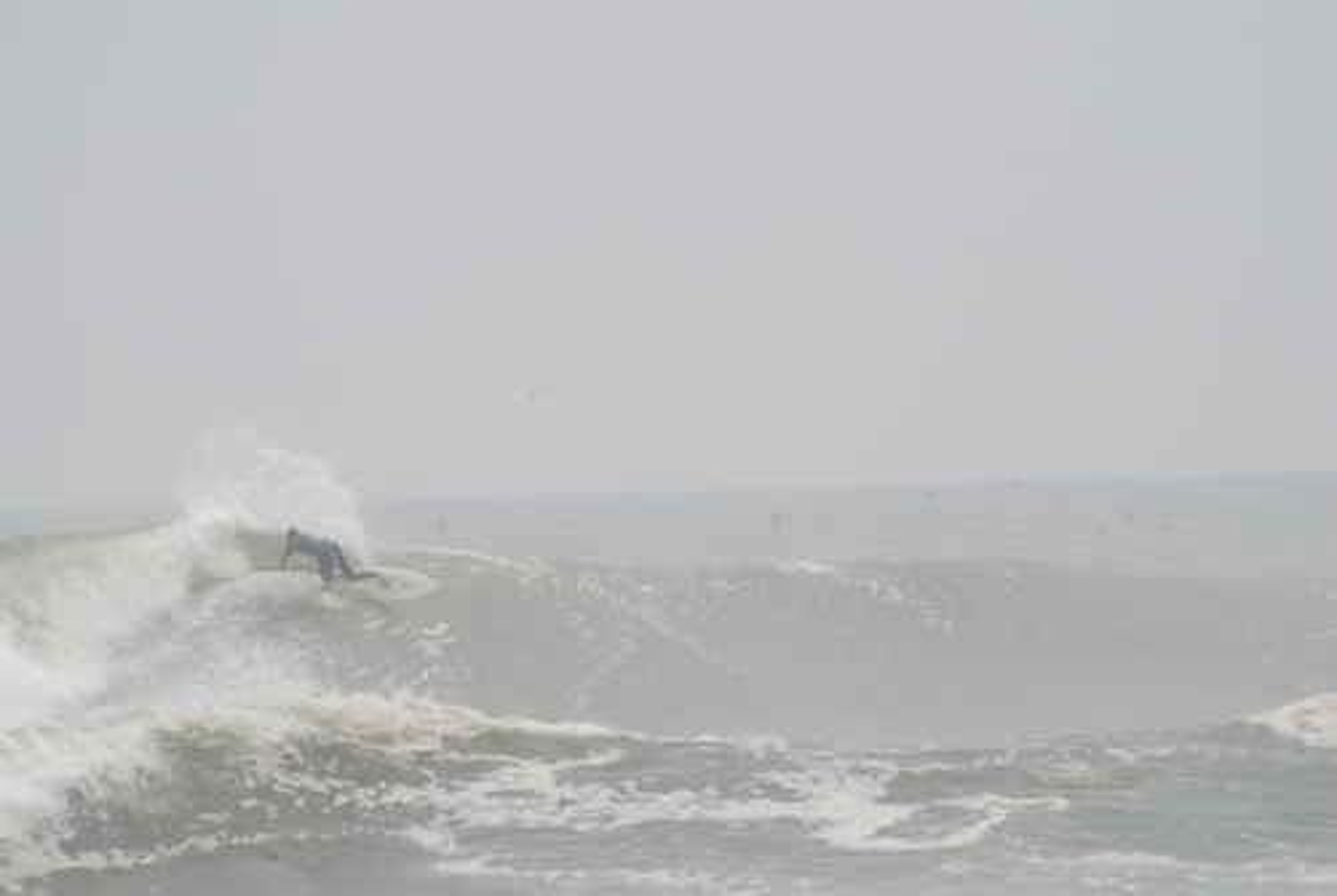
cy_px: 448
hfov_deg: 4.6
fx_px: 16737
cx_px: 668
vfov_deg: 3.1
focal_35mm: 450
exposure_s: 1/800
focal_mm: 300
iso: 200
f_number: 4
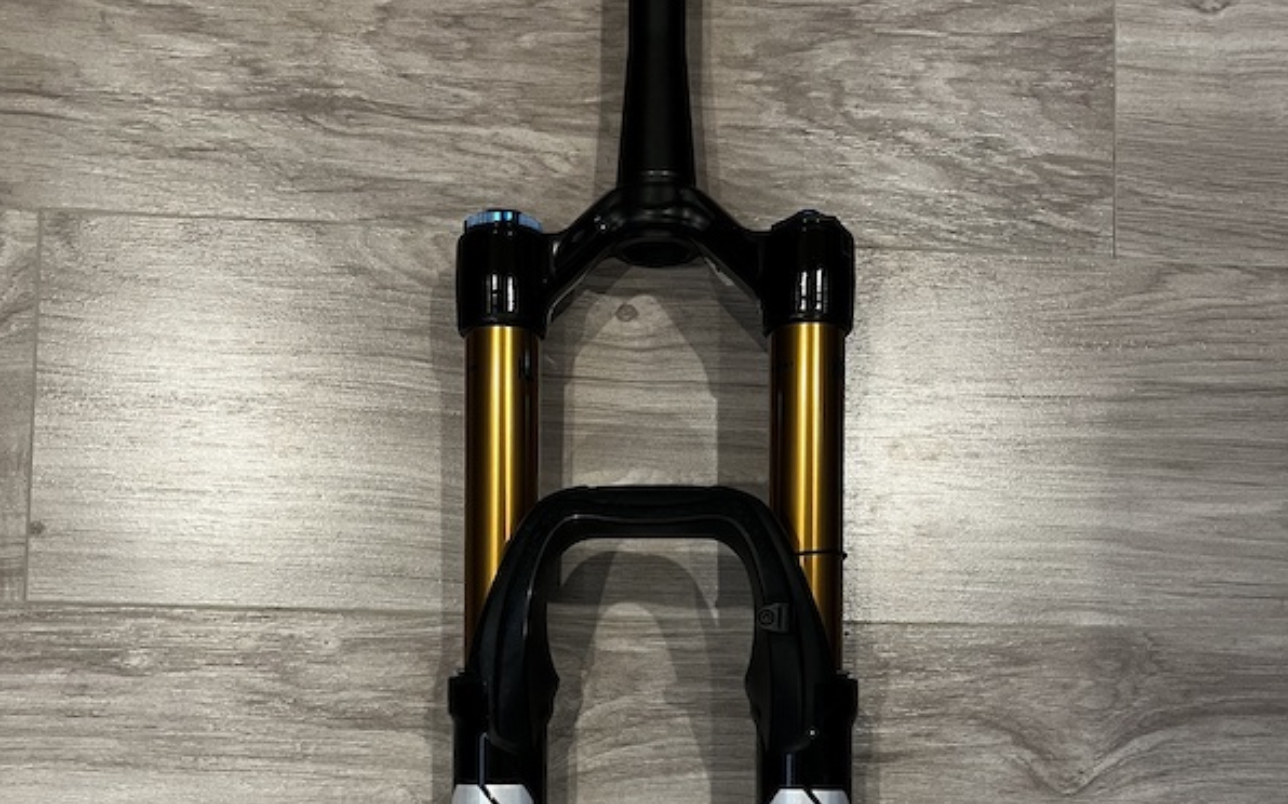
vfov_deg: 33.1
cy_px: 683
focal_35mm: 37
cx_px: 642
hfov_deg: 52.8
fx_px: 1298
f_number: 1.5
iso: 160
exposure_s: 1/60
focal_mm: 5.7
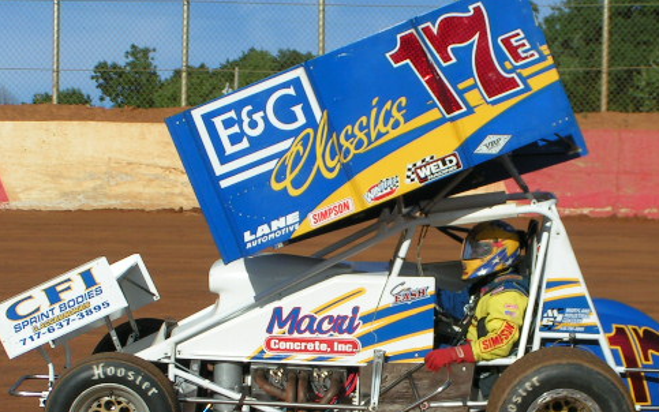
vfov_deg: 11.8
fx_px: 1994
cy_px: 280
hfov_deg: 18.8
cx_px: 390
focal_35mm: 111
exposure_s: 1/1000
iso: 50
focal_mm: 12.1
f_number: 4
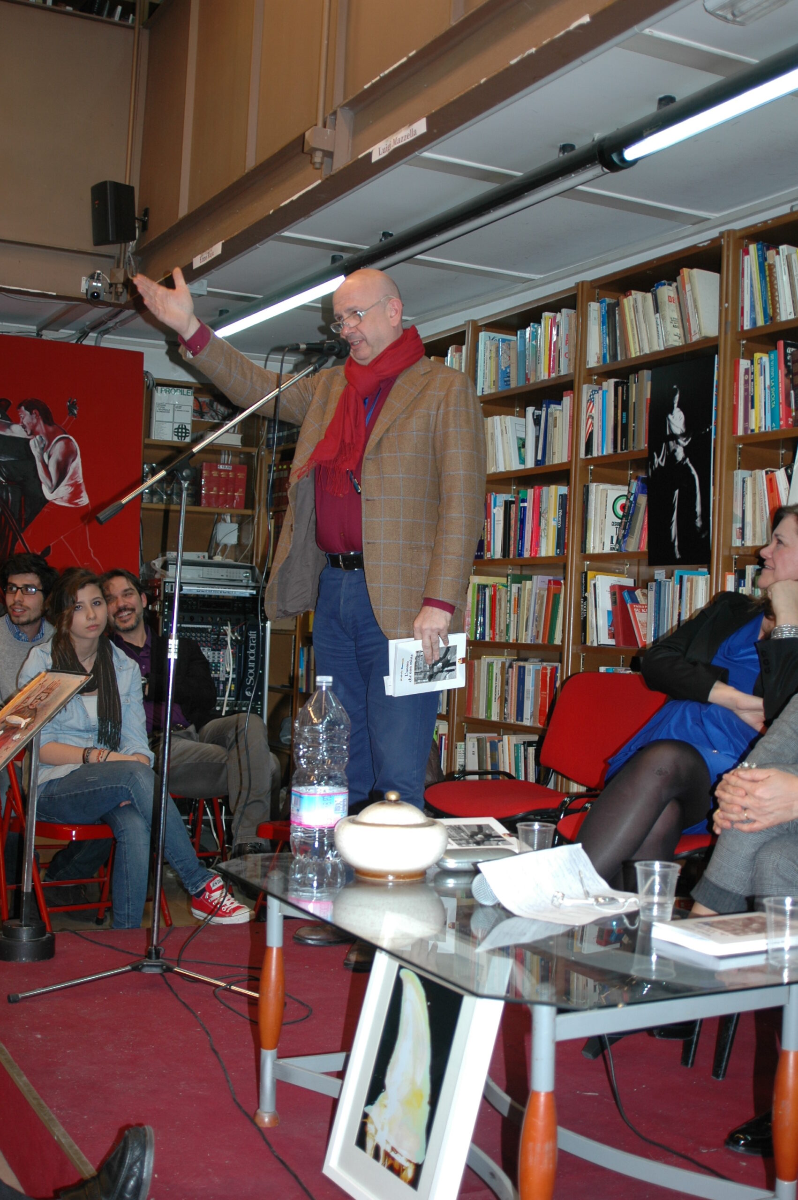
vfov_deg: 46.4
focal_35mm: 42
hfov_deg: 31.8
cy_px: 600
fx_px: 1399
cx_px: 399
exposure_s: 1/60
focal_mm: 28
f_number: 3.5
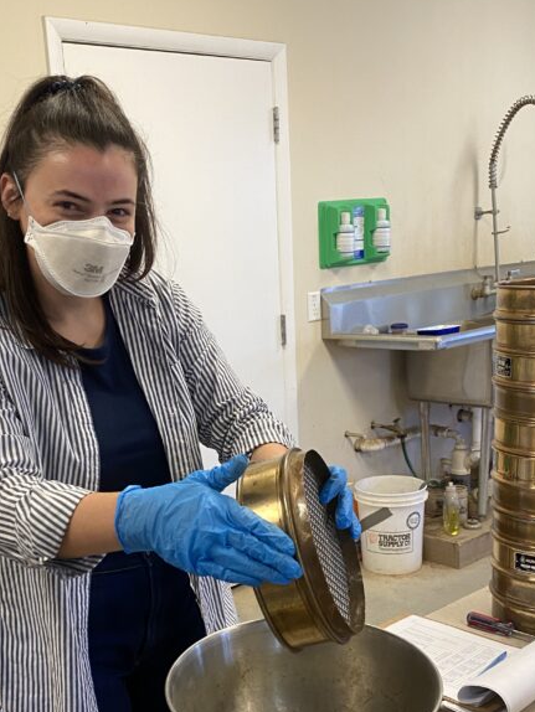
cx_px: 239
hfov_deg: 33.6
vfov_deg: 43.2
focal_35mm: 43
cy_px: 473
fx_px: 885
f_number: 1.8
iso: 125
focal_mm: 4.25
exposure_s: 1/60
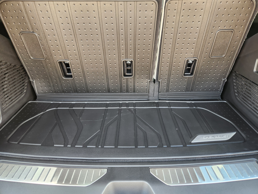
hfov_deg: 73.9
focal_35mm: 23
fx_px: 171
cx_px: 129
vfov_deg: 58.9
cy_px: 97
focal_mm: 5.4
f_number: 1.8
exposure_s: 1/180
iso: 125
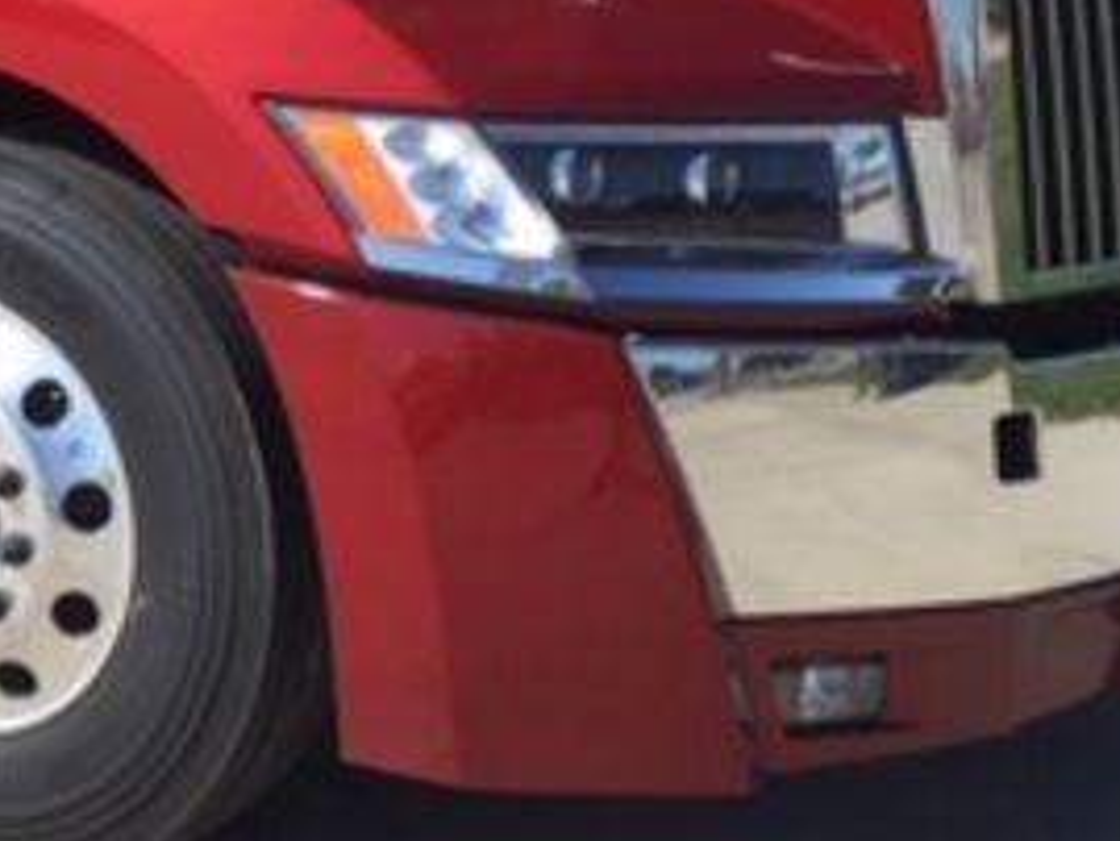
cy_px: -160
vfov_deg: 13.7
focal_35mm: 105
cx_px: -314
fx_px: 3399
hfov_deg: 17.6
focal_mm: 4.15
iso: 25
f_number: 2.2
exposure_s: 1/1451
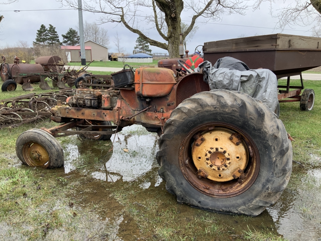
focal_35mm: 29
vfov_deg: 48.2
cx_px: 160
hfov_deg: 61.7
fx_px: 269
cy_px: 120
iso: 16
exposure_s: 1/120
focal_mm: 3
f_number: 1.8
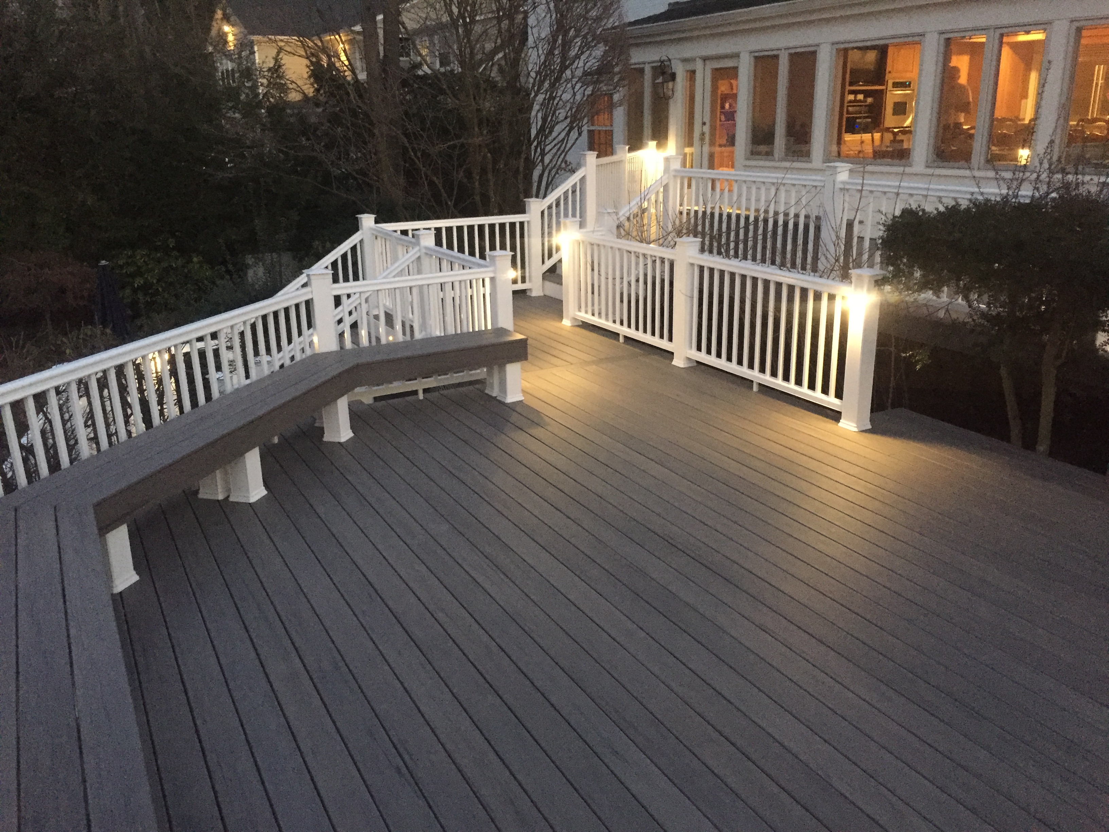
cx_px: 554
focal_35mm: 29
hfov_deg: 61.7
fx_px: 929
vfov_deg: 48.2
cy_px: 416
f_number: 2.2
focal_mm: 4.15
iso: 400
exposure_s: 1/15
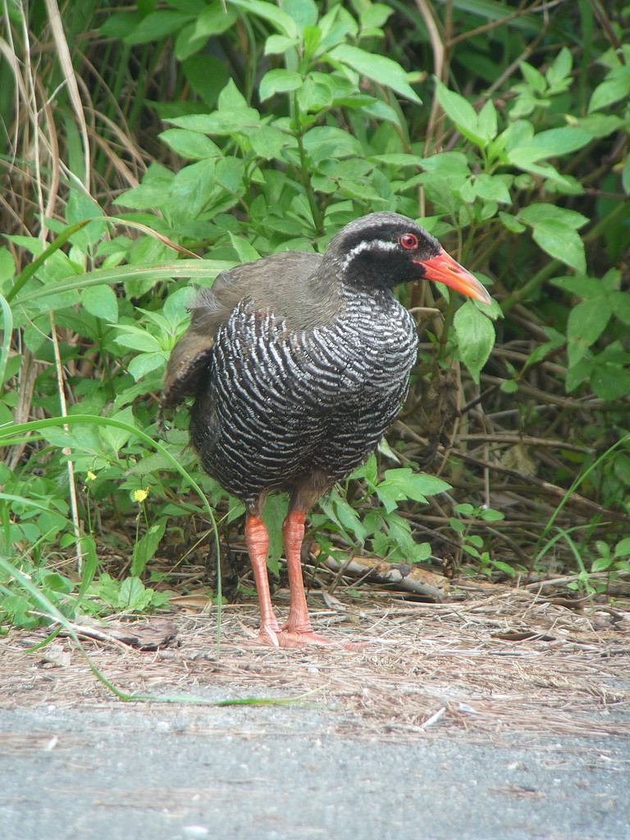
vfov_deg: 43.9
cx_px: 315
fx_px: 1043
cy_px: 420
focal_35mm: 43
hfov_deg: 33.6
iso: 100
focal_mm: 7.1
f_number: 4
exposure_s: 1/50
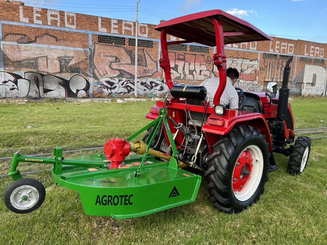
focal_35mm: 26
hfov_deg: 67.3
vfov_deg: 53.1
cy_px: 122
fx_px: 246
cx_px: 164
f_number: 1.5
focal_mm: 5.7
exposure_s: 1/266
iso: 40
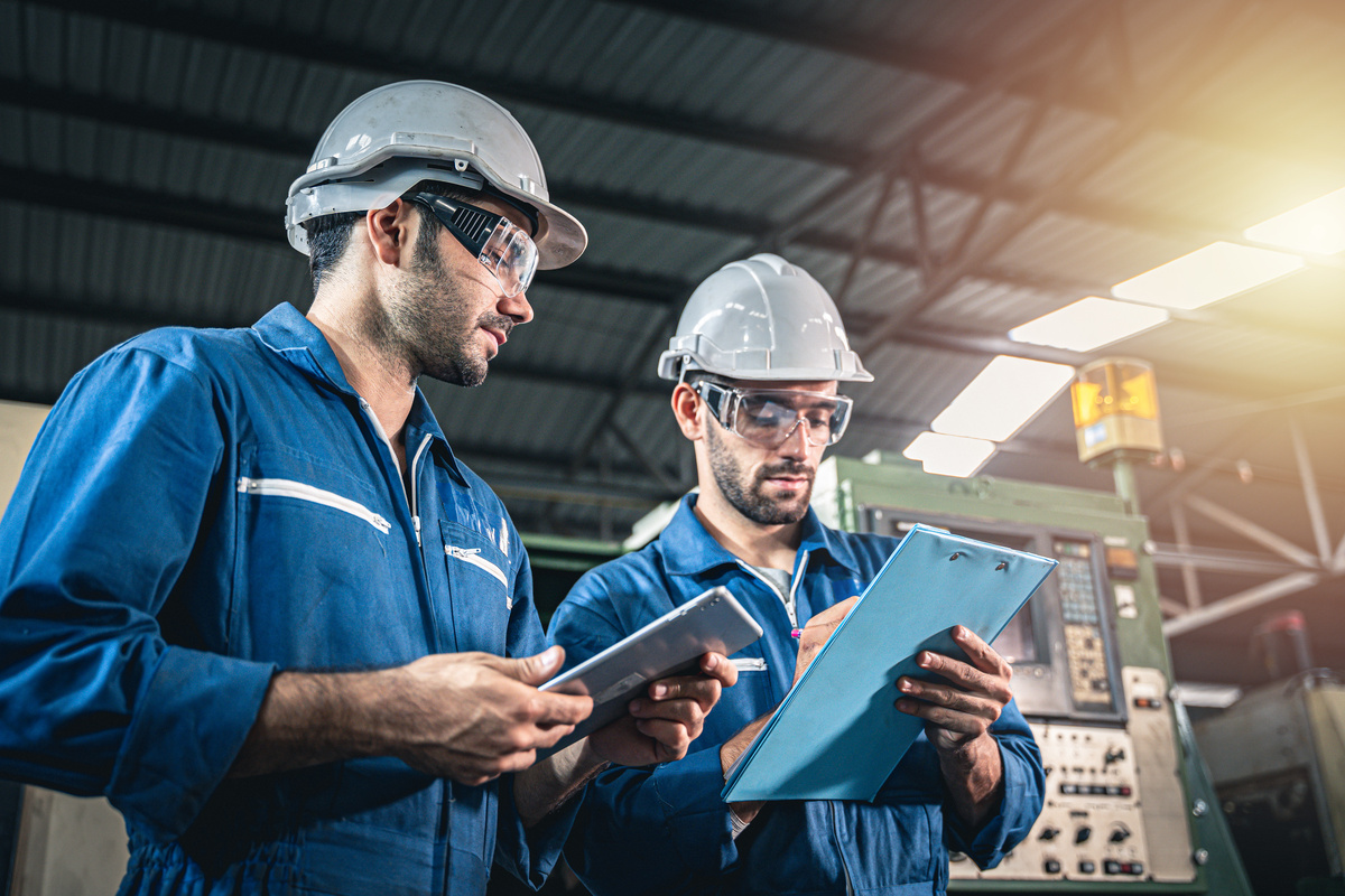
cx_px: 672
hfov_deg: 49.6
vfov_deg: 34.2
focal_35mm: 39
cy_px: 448
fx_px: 1457
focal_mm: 39
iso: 640
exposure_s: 1/160
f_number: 2.8
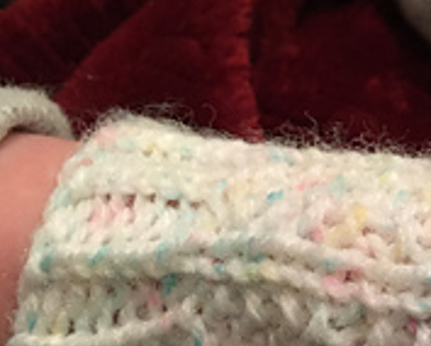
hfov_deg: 22.1
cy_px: 316
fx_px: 1022
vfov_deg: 18.9
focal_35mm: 80
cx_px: 511
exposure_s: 1/15
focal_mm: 4.15
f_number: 2.2
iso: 200
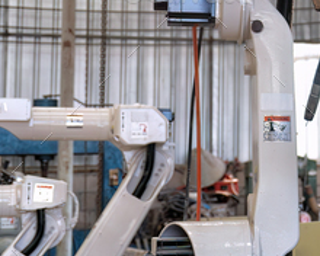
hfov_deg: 18.4
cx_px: 403
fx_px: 928
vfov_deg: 15.6
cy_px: 60
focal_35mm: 98
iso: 160
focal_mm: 26
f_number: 2.8
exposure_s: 1/160
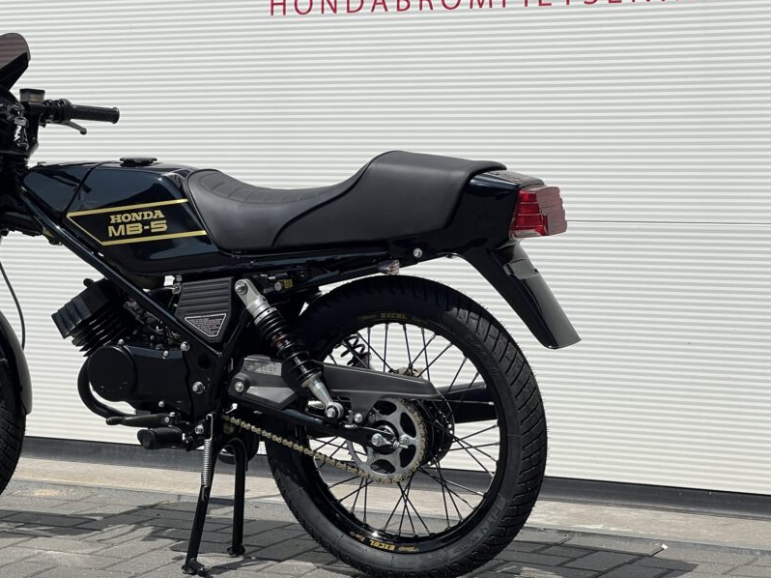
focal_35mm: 103
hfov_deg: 19.1
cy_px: 256
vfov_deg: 14.4
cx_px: 295
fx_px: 2293
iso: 32
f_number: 2.8
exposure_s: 1/1325
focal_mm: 9
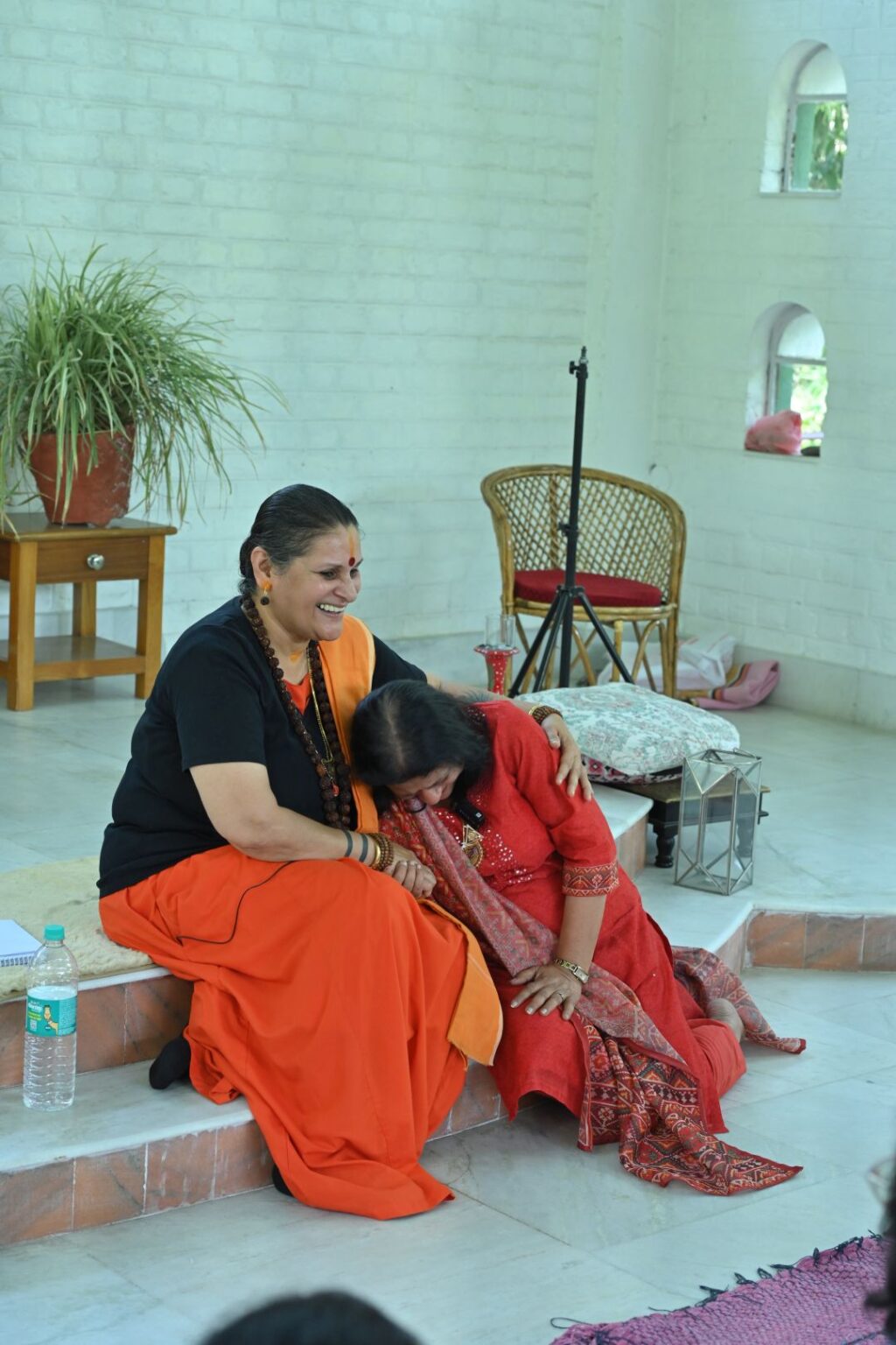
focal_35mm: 61
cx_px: 448
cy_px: 672
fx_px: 2277
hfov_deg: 22.3
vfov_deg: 32.9
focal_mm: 61
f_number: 4.5
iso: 800
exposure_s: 1/125
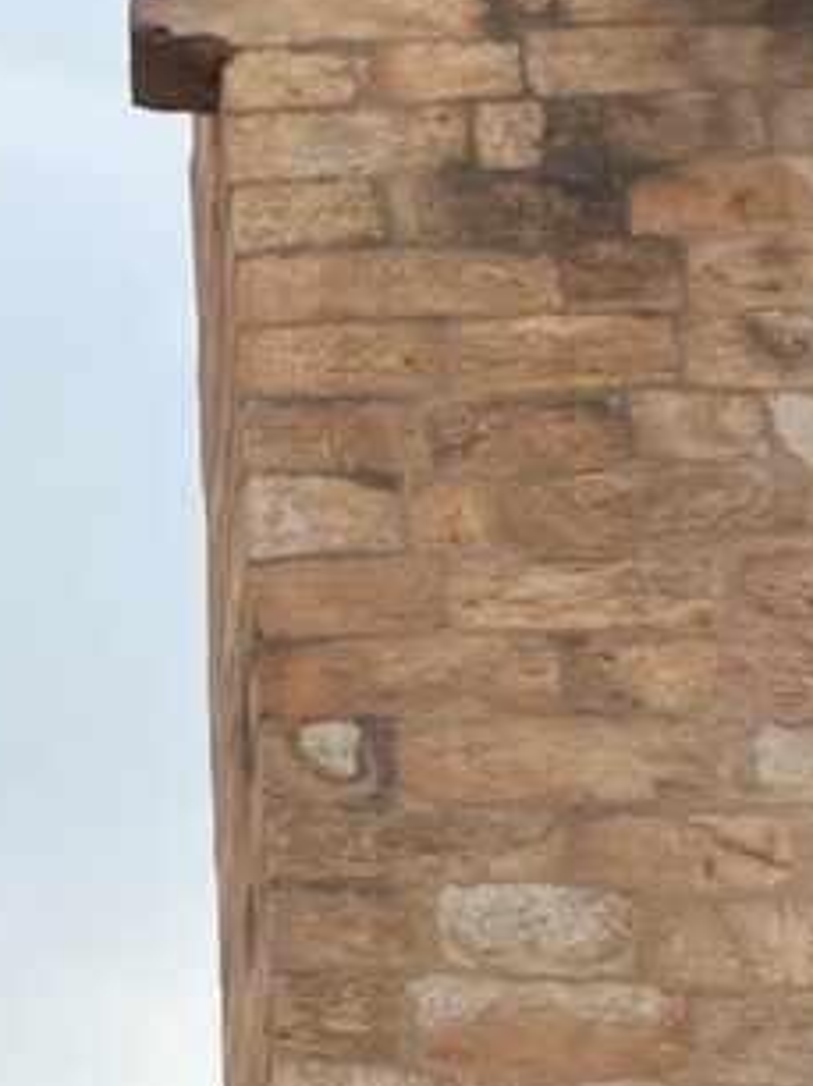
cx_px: -497
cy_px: 571
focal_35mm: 102
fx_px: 3199
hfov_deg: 13.4
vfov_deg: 19.3
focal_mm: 4.2
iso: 50
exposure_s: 1/558
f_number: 1.6
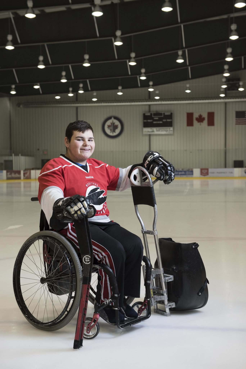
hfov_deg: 24.6
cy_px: 184
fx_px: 563
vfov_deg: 36.2
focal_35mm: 55
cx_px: 123
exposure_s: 1/125
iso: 640
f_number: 4.5
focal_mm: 55
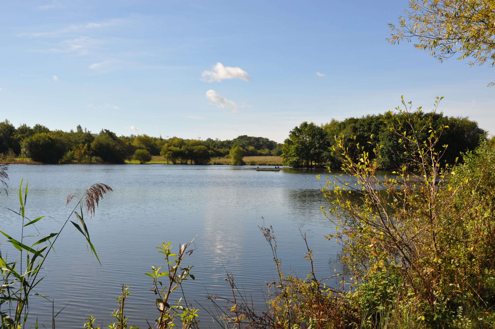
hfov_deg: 49.6
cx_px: 248
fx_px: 536
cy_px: 164
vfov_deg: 34.1
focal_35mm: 39
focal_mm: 26
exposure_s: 1/320
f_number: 9
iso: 200
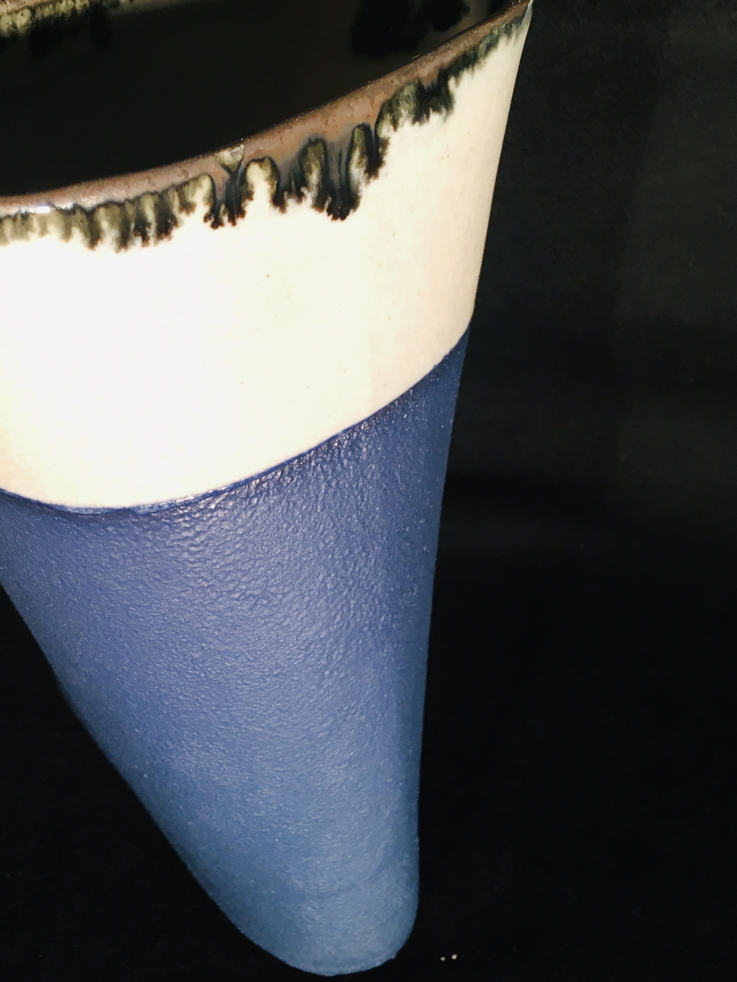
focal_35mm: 45
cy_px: 445
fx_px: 1277
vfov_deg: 42.0
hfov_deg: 31.7
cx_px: 192
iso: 100
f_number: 2.2
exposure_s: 1/33
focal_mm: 4.15
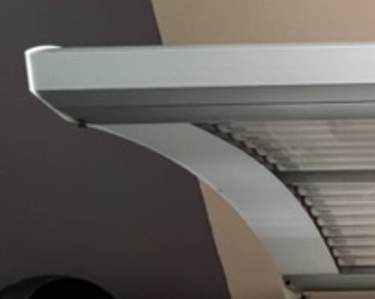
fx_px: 444
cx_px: 569
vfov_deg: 33.9
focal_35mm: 40
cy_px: 303
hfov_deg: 28.4
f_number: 1.8
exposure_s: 1/60
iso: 200
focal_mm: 1.57
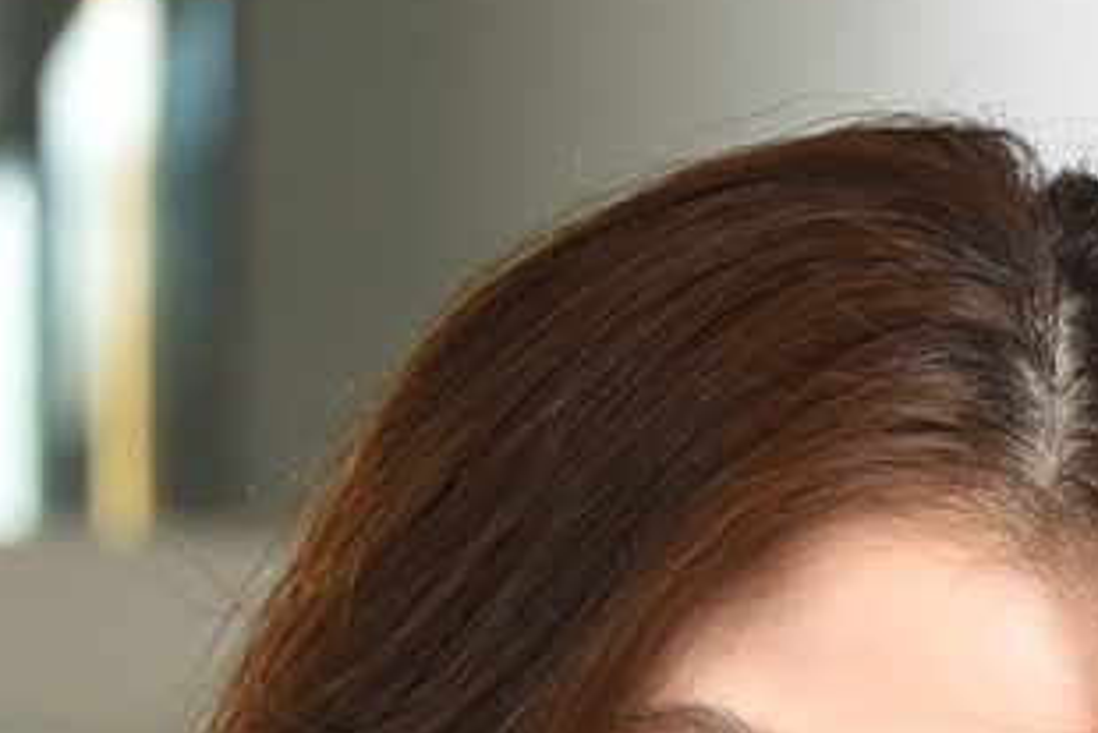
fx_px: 13670
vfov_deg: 3.1
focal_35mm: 448
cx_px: 1690
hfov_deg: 4.6
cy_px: 991
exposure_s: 1/160
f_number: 5
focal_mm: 70
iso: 1000
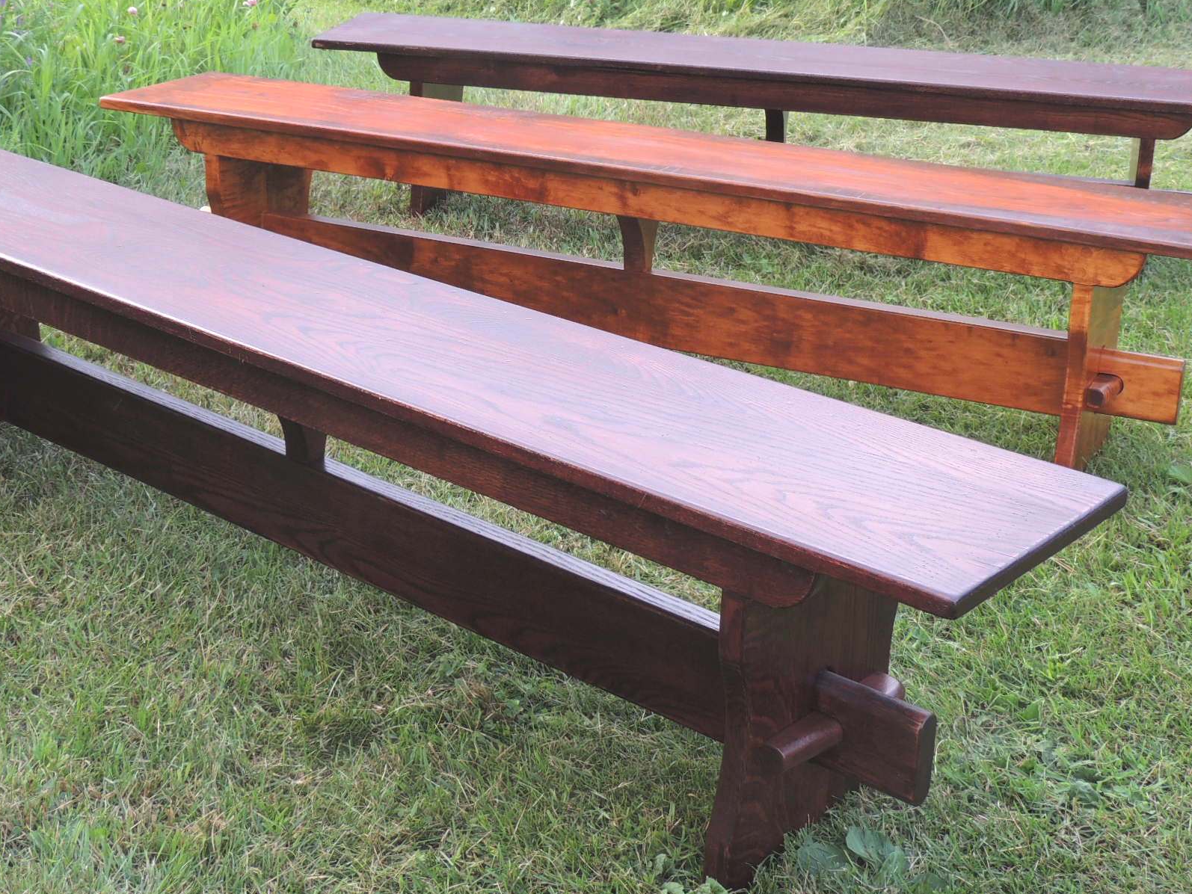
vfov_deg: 25.6
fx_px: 1963
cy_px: 333
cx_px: 544
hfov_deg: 33.8
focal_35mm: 57
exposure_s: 1/50
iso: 125
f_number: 3.3
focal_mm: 7.1
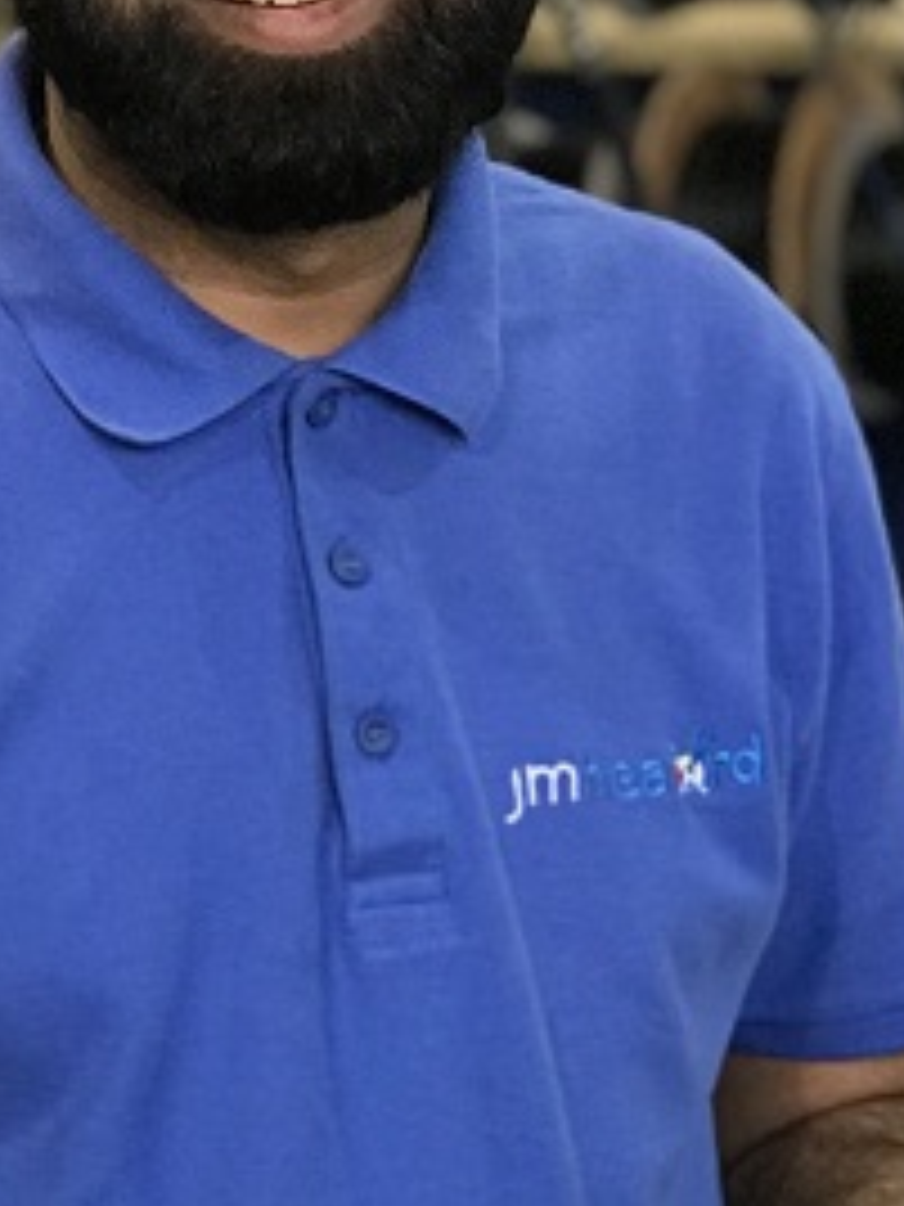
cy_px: 932
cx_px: 432
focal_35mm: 170
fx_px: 5919
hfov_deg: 8.7
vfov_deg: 11.6
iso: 250
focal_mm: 6.6
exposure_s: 1/50
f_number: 2.8
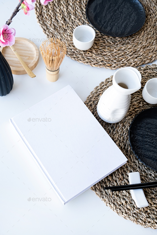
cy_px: 118
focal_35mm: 46
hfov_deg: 29.2
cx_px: 78
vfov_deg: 42.7
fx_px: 301
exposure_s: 1/100
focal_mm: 30.8
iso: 320
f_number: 4.5
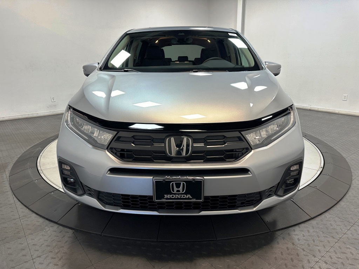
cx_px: 180
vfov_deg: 56.8
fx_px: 249
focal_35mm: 24
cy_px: 134
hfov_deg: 71.6
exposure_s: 1/60
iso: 200
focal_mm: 6.86
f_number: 1.78
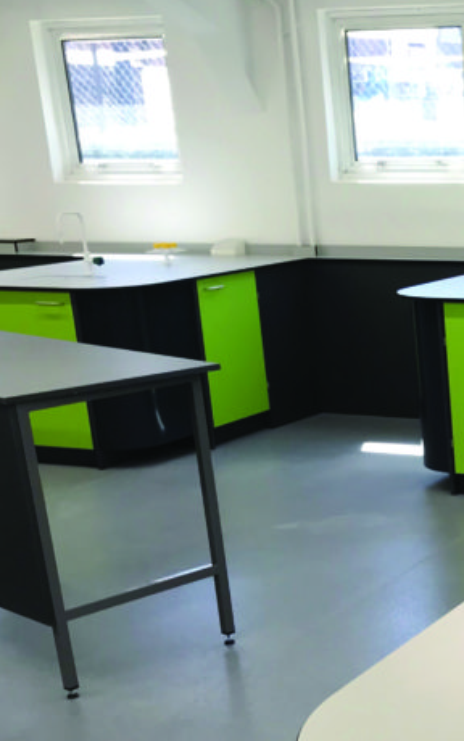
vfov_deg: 30.4
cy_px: 586
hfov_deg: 17.7
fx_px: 1334
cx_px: 696
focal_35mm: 66
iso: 20
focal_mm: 3.99
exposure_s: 1/109
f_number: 1.8
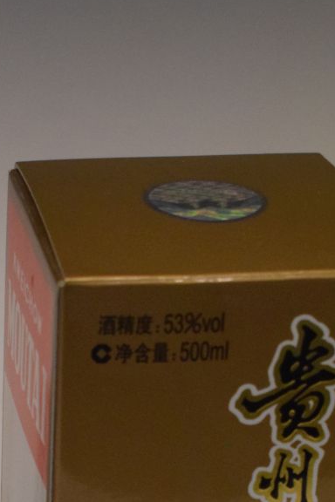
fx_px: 1745
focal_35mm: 125
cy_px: 600
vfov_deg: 15.8
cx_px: 4
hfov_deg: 10.9
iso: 3200
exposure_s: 1/200
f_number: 7.1
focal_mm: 32
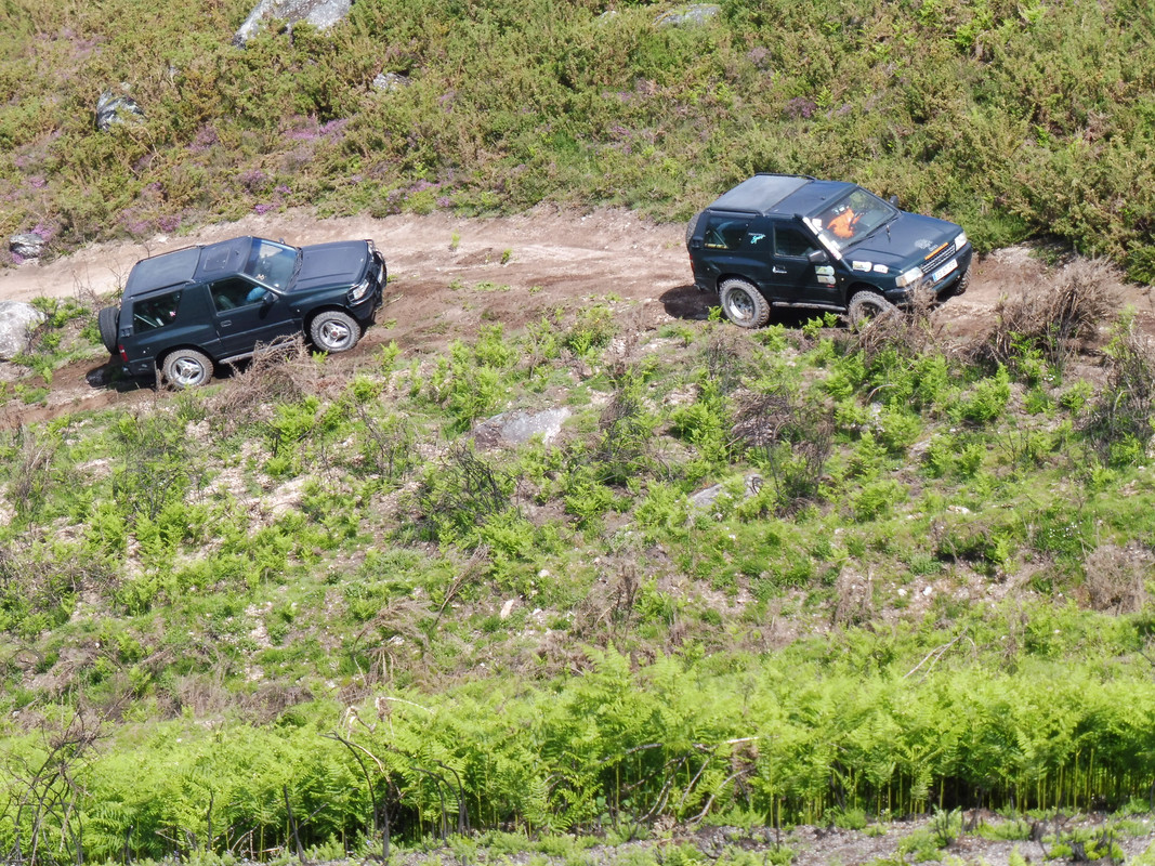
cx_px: 578
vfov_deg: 10.8
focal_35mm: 137
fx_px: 4571
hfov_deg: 14.4
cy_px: 433
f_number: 7.1
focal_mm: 24.4
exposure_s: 1/160
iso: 100
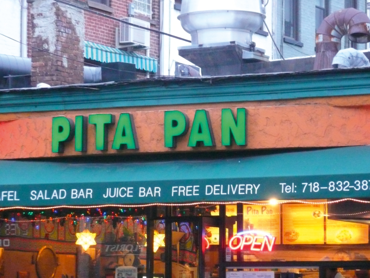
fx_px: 2127
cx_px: 185
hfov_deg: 9.9
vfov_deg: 7.5
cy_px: 139
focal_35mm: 199
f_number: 4.8
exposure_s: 1/30
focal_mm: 32.7
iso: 800
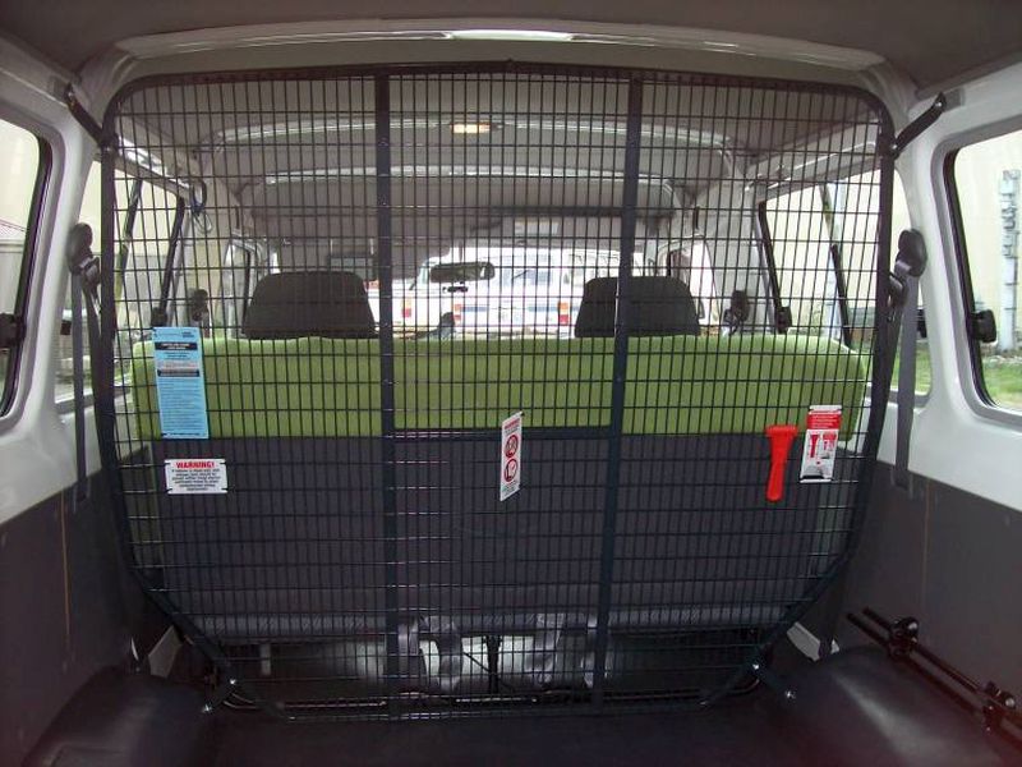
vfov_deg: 39.7
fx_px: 1063
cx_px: 511
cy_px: 384
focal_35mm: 36
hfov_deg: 51.4
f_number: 2.7
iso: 80
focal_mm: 6
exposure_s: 1/64
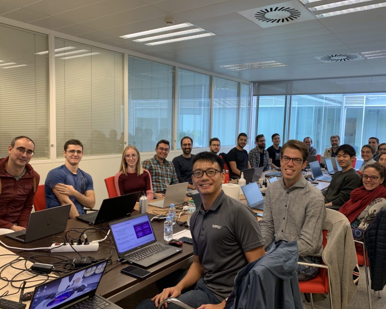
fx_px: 320
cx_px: 198
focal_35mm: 28
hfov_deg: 62.2
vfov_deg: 51.5
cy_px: 159
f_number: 1.8
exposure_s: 1/50
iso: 50
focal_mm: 4.25
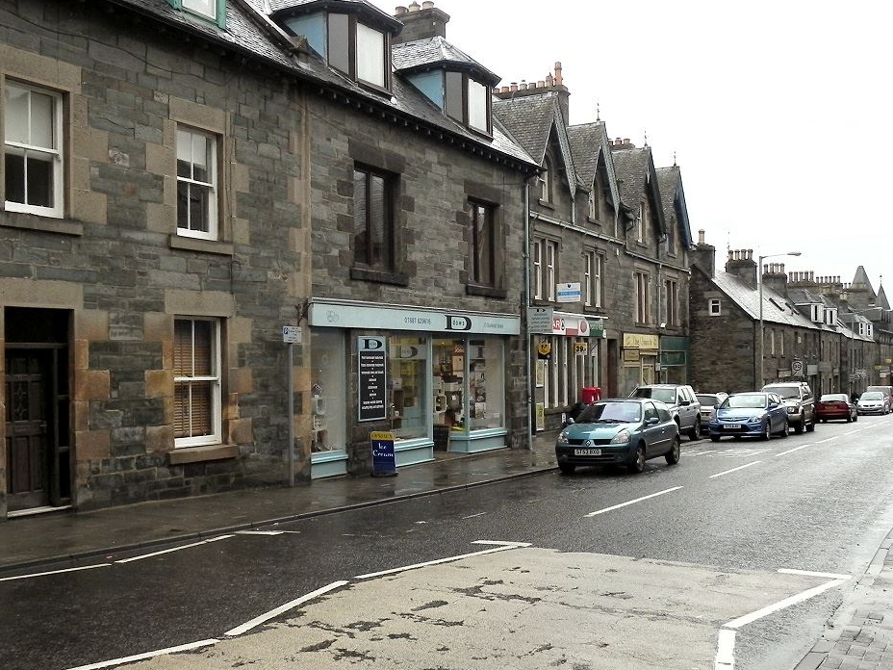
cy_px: 374
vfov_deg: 35.9
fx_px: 1032
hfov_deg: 46.8
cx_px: 415
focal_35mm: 40
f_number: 4.5
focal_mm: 5.2
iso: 200
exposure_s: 1/85.7
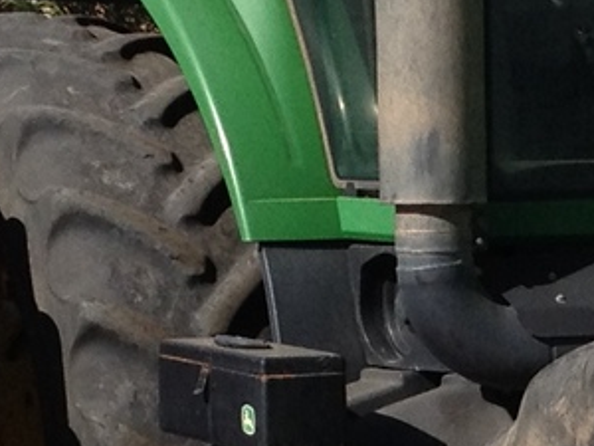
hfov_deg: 8.2
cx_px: 798
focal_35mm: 239
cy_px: 519
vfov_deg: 6.2
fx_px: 4101
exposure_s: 1/1783
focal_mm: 4.28
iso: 50
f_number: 2.4
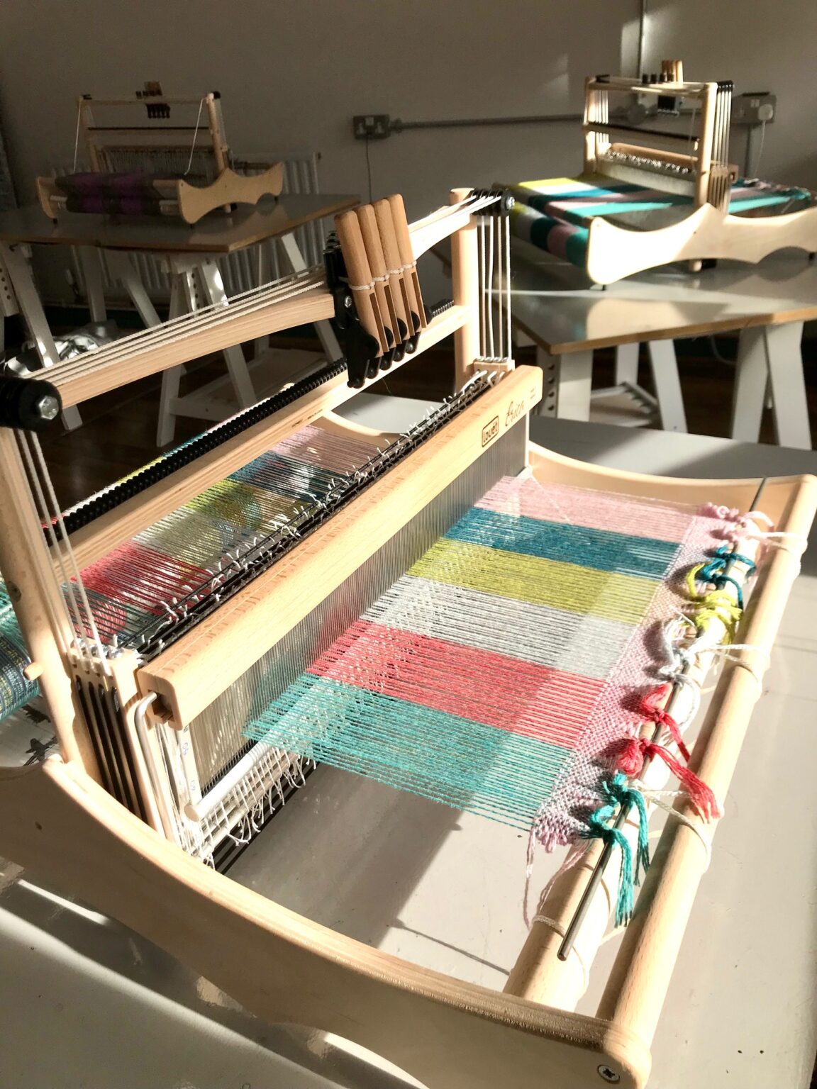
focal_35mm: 28
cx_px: 408
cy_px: 544
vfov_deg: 63.4
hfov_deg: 49.7
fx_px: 881
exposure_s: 1/987
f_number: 1.8
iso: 20
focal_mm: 3.99
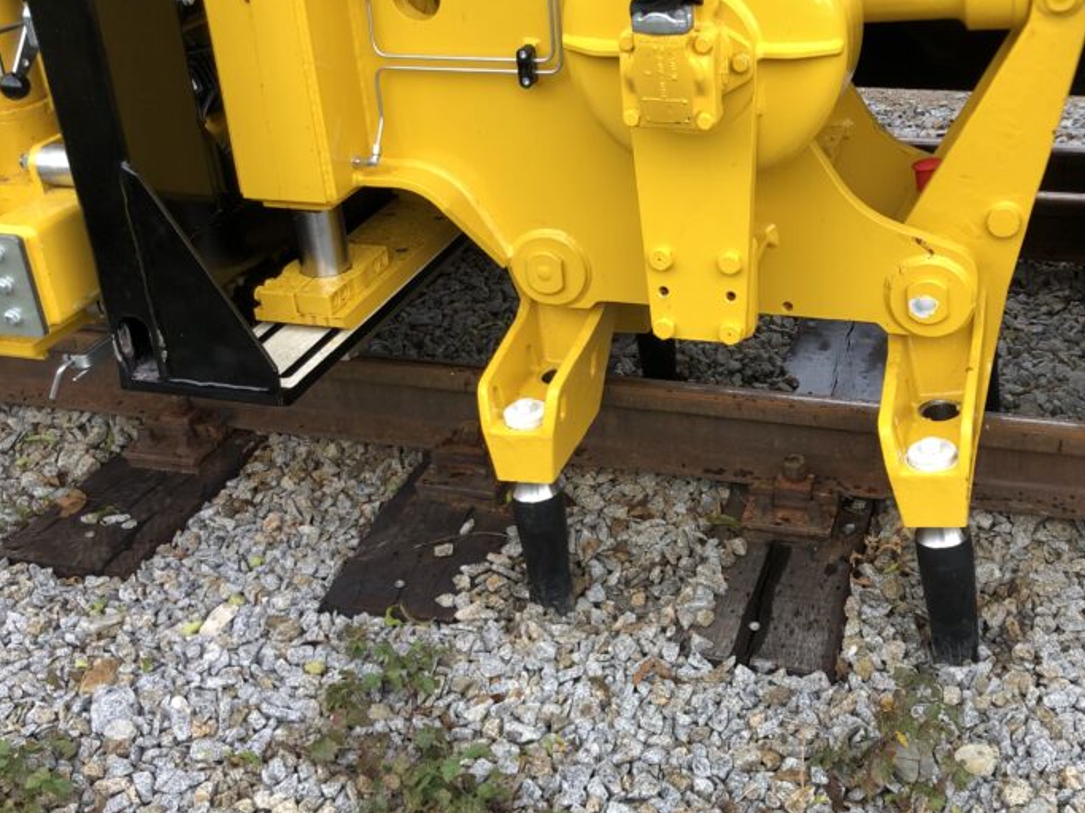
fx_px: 1316
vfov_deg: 34.3
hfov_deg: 44.1
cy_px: 349
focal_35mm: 42
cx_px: 729
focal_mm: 3.99
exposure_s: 1/68
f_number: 1.8
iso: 32
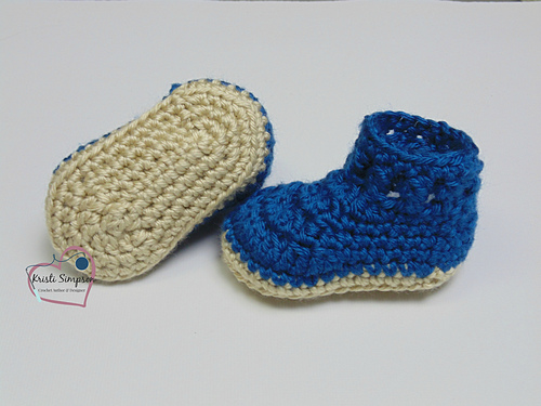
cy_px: 203
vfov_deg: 27.5
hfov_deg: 36.2
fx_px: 828
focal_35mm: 53
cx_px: 270
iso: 160
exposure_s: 1/30
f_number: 3.9
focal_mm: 9.5
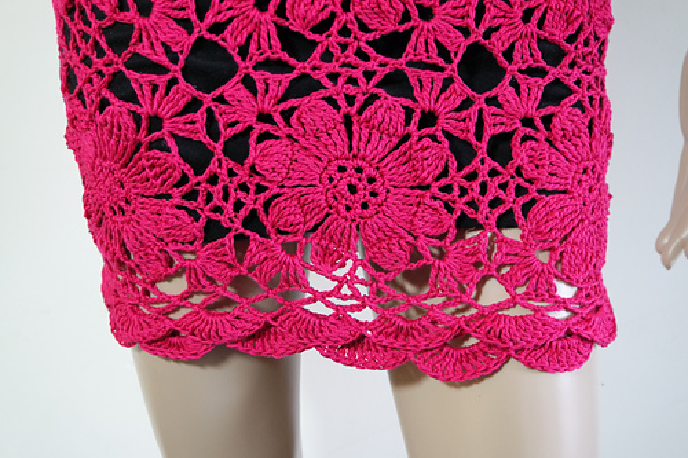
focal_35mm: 46
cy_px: 229
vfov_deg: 29.2
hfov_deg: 42.8
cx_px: 344
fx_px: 879
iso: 1600
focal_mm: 30
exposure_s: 1/50
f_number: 4.5
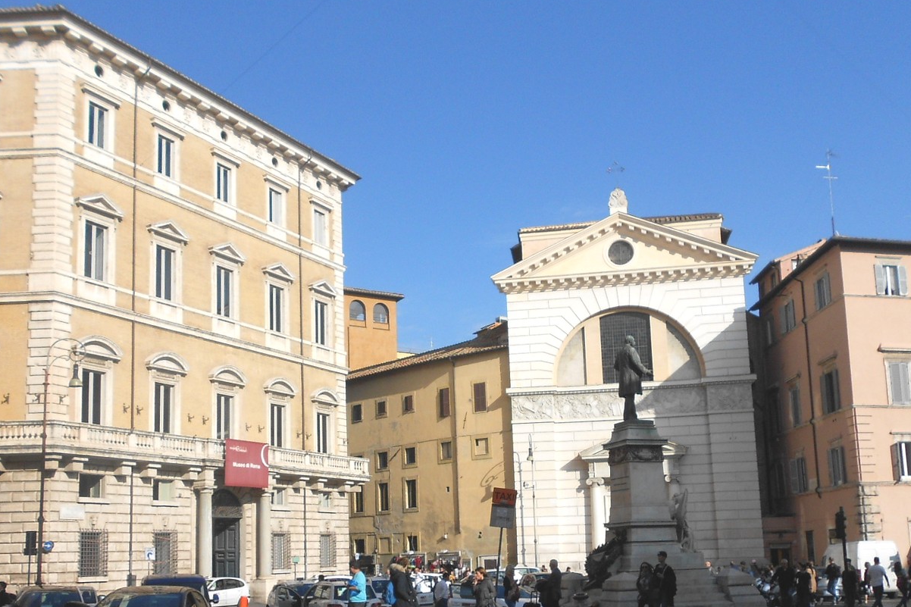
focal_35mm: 36
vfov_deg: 36.4
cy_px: 420
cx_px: 432
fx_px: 911
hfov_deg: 53.1
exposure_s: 1/1500
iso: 80
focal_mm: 4.6
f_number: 3.2
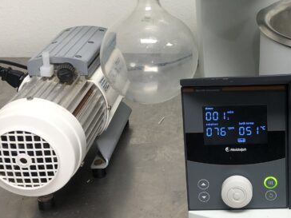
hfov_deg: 31.7
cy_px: 57
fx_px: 496
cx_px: 241
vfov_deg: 24.6
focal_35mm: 59
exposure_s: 1/32
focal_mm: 4
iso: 32
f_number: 1.8
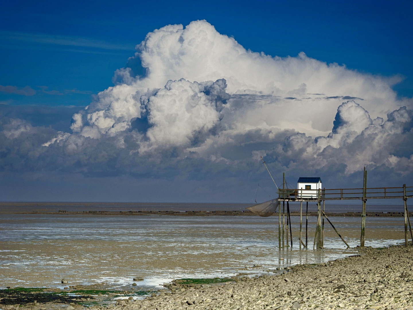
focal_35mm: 90
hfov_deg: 21.8
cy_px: 155
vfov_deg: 16.4
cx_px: 206
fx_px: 1074
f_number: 10
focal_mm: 45
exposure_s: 1/800
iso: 200
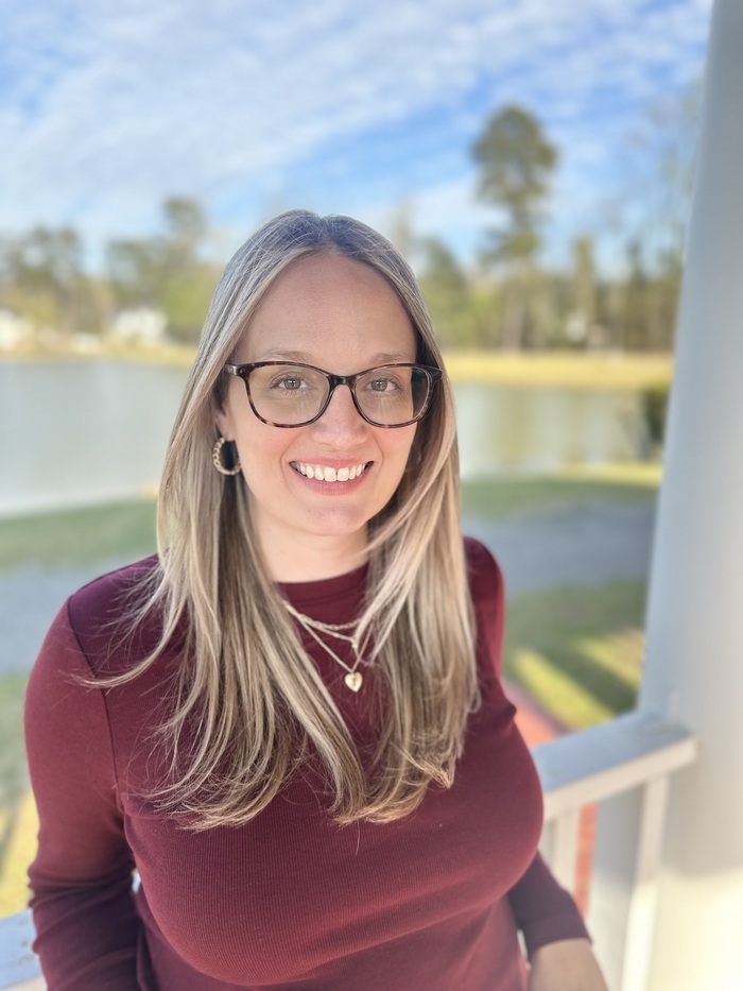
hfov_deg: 56.8
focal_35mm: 24
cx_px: 372
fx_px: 687
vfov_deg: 71.6
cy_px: 496
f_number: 1.78
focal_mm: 6.86
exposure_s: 1/1095
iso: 80
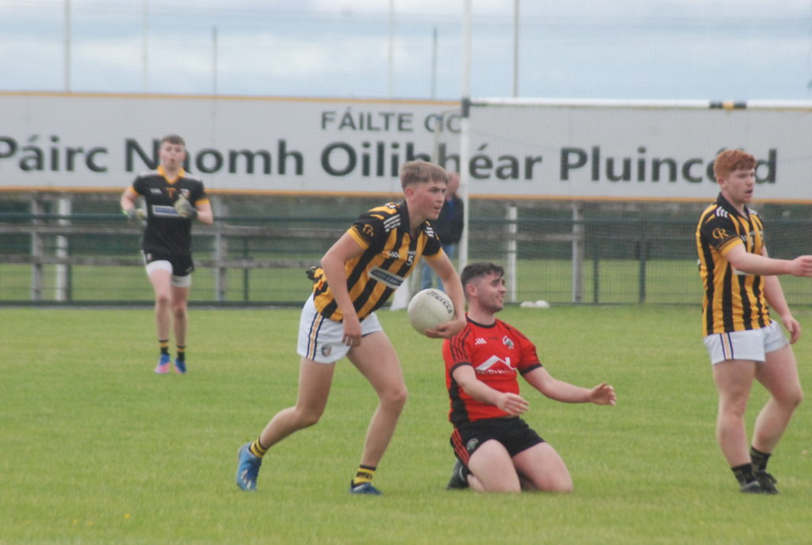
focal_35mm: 450
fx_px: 10169
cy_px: 272
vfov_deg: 3.1
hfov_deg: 4.6
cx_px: 406
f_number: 8
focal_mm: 300
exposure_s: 1/2000
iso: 1600
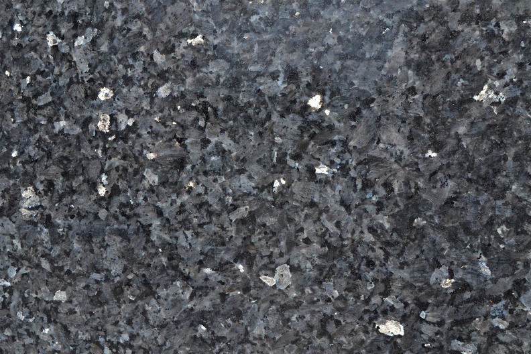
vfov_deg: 29.9
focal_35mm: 45
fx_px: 664
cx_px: 266
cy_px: 177
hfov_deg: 43.6
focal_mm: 30
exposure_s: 1/500
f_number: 10
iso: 200
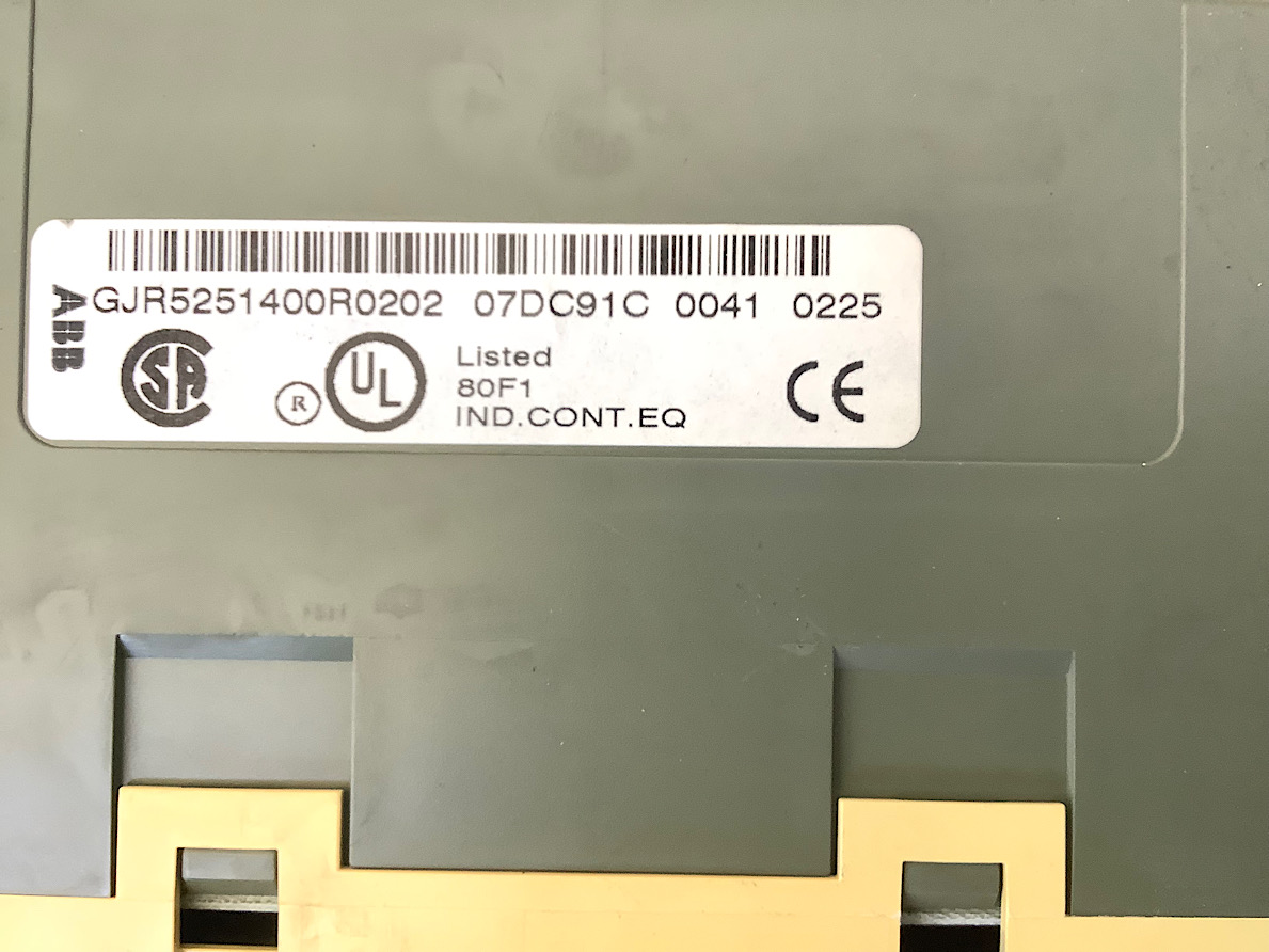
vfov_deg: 45.4
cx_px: 634
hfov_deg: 58.3
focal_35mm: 31
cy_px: 476
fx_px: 1137
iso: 100
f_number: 2.4
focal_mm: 3.3
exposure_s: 1/50
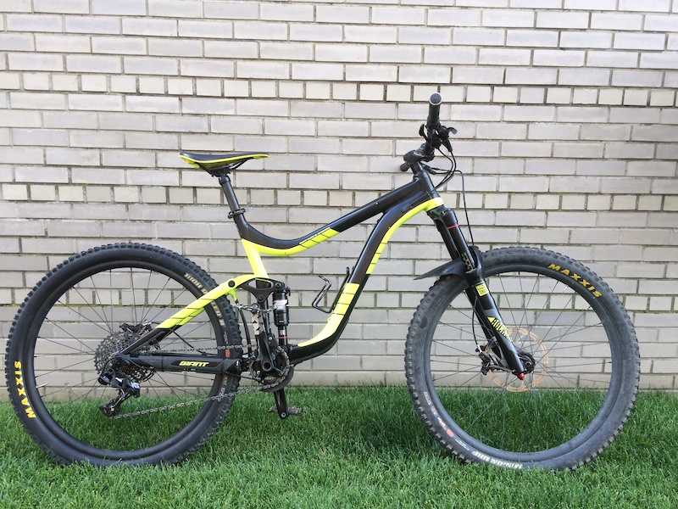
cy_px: 254
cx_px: 339
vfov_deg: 48.2
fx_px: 568
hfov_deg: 61.7
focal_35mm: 29
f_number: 2.2
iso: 32
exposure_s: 1/120
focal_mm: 4.15
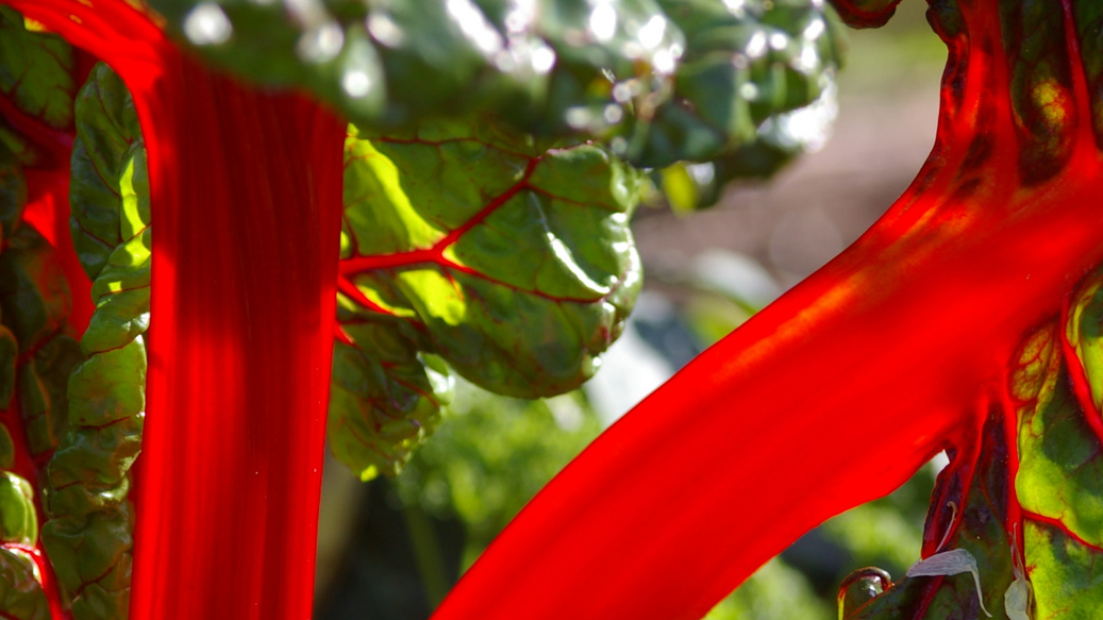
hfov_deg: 8.4
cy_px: 549
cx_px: 663
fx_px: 7539
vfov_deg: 4.7
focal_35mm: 258
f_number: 5.6
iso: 200
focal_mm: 105
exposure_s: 1/250
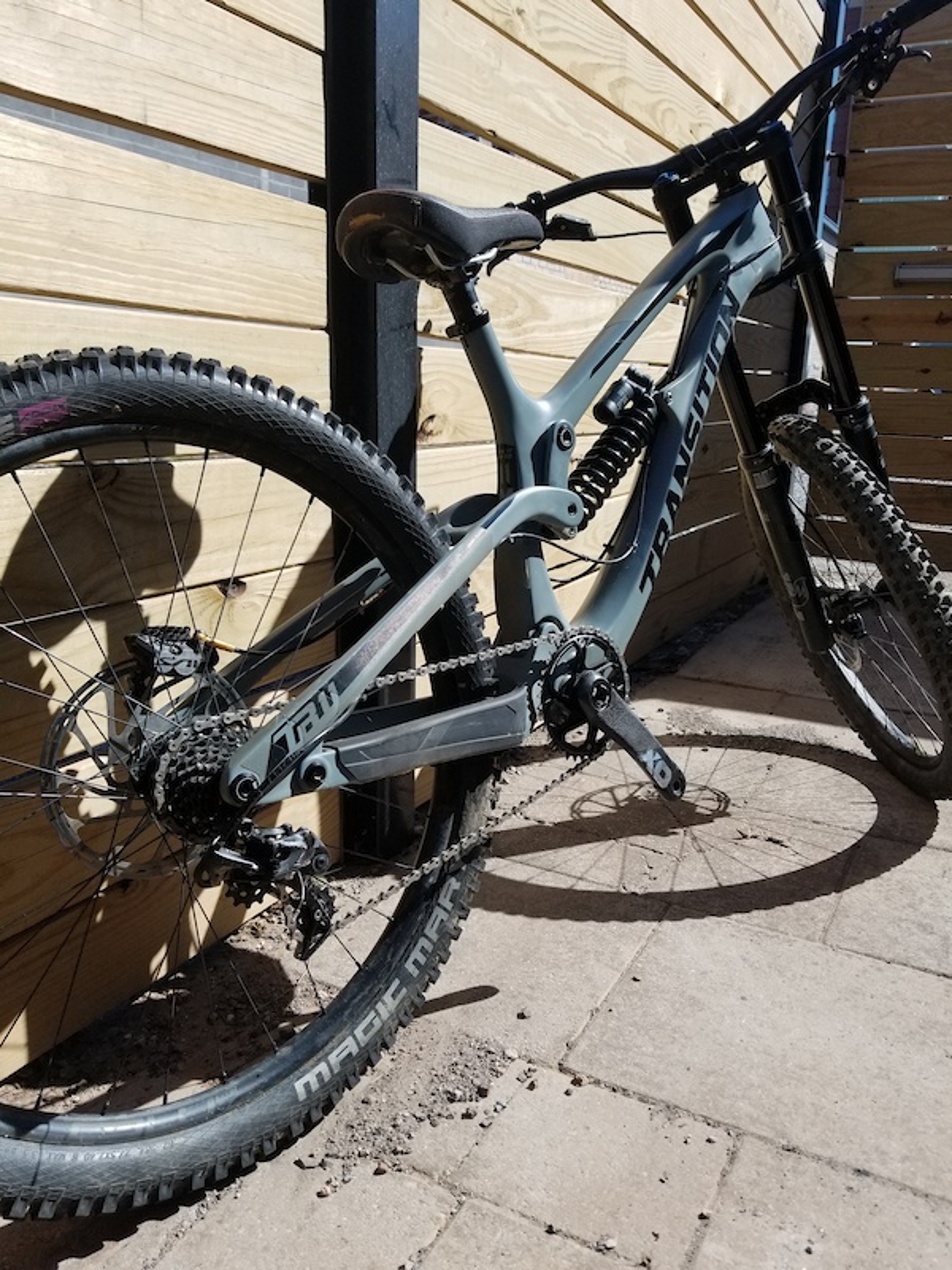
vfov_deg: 67.3
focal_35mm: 26
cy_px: 635
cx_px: 476
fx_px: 953
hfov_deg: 53.1
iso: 50
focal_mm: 4.3
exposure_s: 1/2336
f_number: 1.7
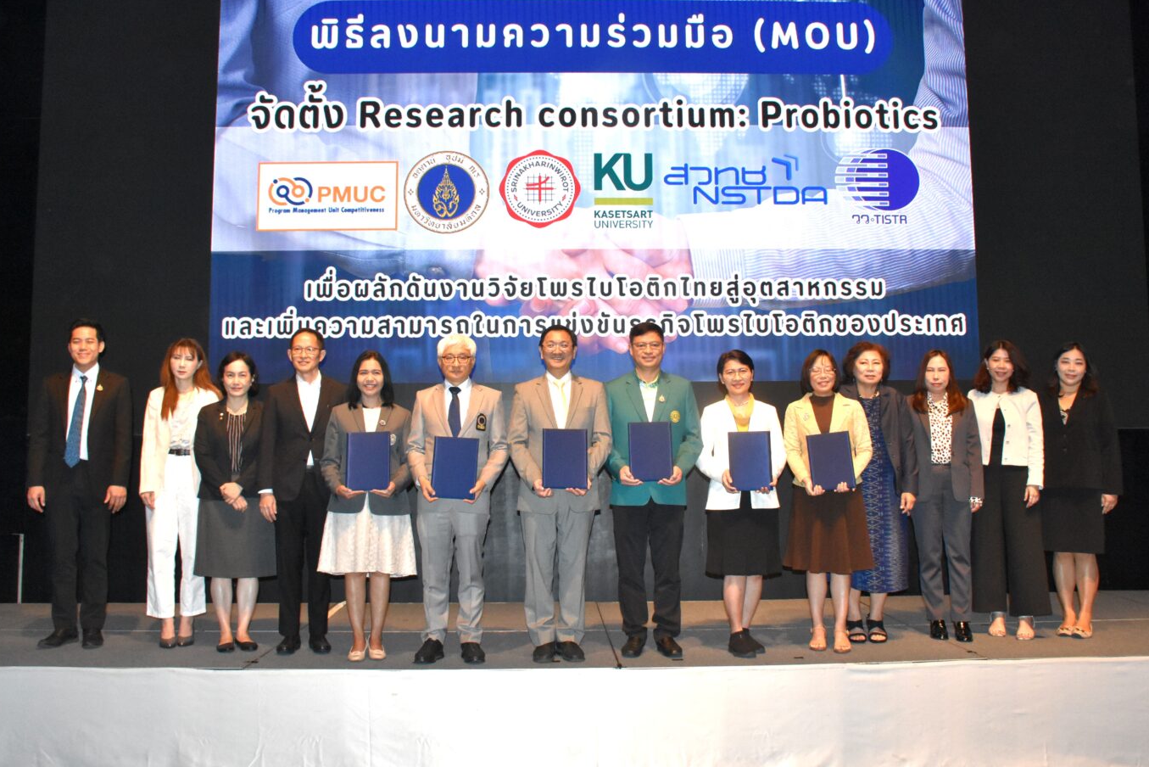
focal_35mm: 34
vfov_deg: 38.9
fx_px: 1085
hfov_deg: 55.8
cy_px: 360
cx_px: 585
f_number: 7.1
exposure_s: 1/200
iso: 4000
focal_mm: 20
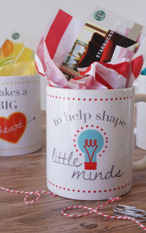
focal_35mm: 58
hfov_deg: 22.4
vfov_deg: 35.2
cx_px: 90
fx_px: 368
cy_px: 116
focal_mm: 25
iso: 800
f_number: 10
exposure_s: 1/30
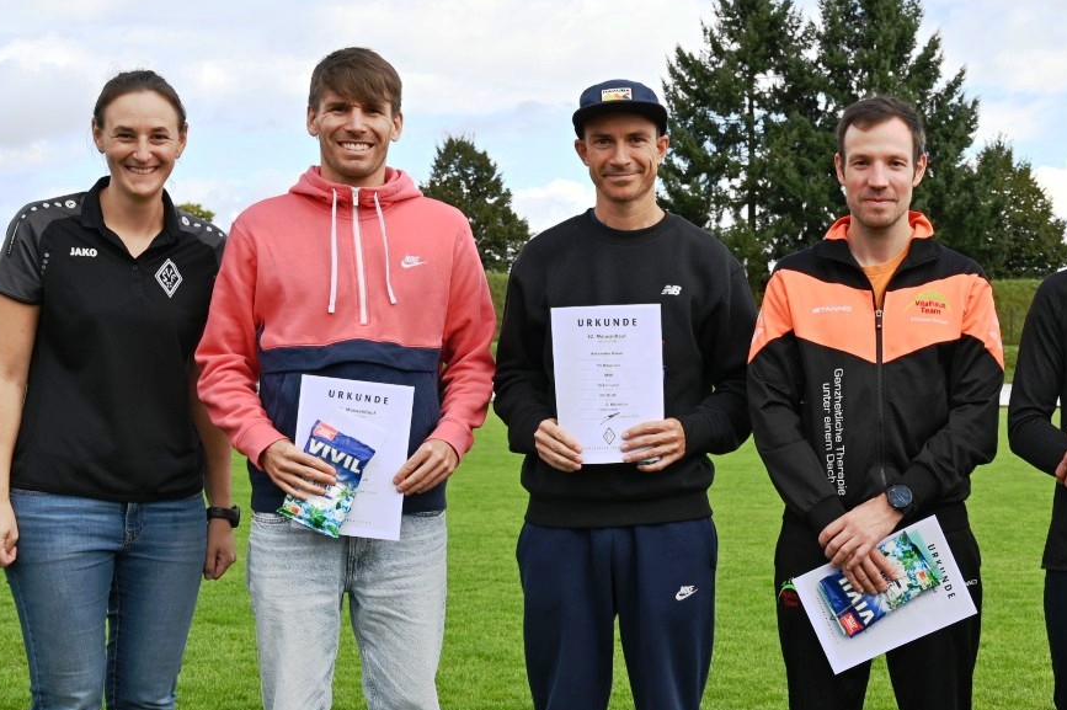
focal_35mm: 73
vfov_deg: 18.6
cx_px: 861
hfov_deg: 27.2
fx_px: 2162
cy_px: 497
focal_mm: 39
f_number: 7.1
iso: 100
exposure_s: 1/200
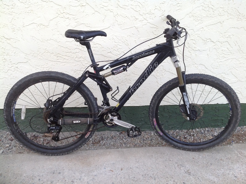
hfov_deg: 52.7
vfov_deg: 40.6
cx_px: 123
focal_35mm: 35
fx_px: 248
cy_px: 92
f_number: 2.4
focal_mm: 4.28
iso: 64
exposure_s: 1/40
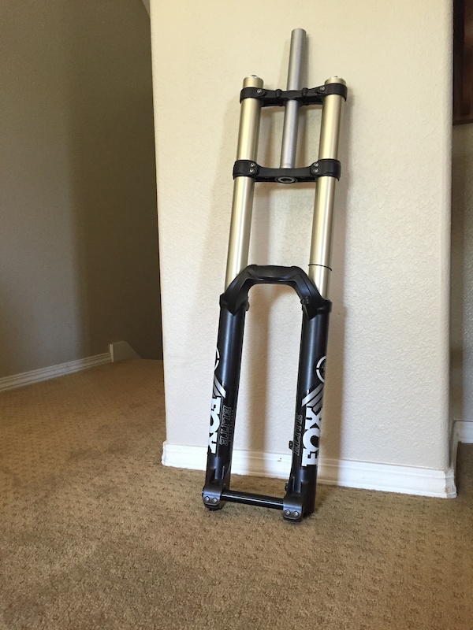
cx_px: 236
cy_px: 315
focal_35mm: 29
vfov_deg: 61.7
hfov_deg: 48.2
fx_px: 528
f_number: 2.2
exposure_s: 1/24
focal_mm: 4.15
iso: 250
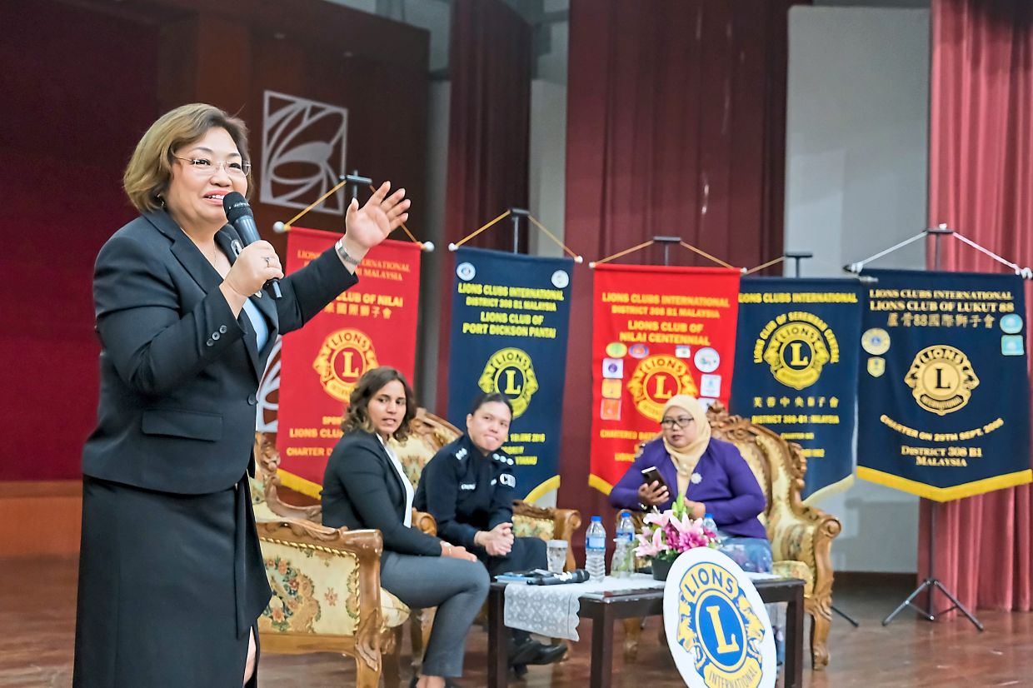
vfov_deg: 25.5
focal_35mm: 53
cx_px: 516
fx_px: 1520
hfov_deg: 37.5
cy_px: 344
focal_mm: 35.3
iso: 3200
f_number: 3.2
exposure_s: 1/100
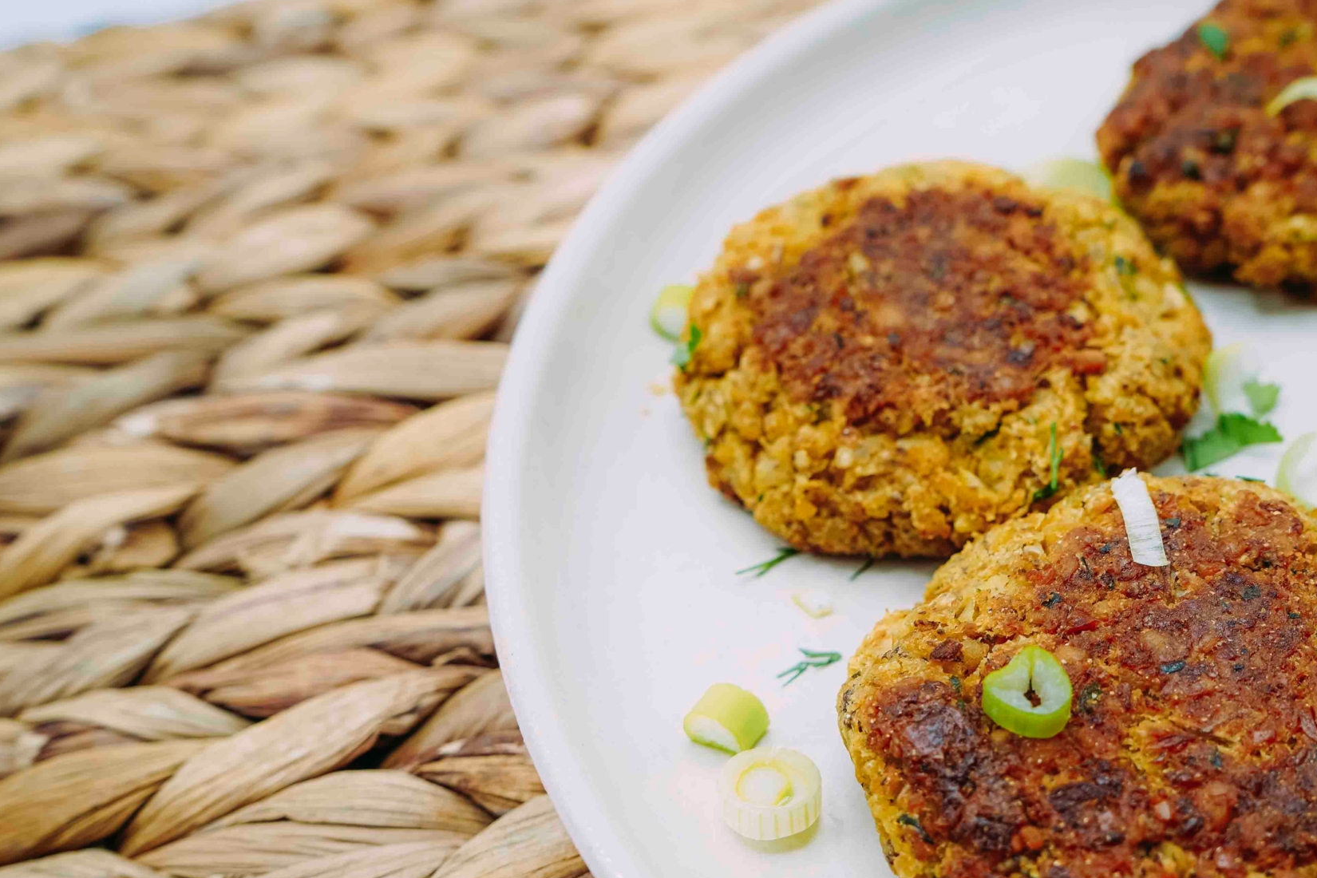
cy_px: 610
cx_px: 904
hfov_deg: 42.9
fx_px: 1646
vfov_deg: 29.6
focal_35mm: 45
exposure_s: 1/60
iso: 100
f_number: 5.6
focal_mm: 29
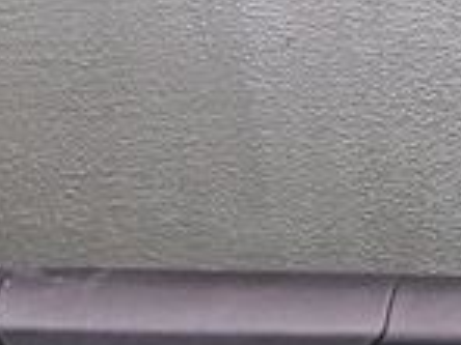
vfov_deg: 7.5
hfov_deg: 8.2
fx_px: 2624
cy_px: 454
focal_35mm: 197
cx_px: 1470
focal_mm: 4.38
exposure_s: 1/24
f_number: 1.73
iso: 153
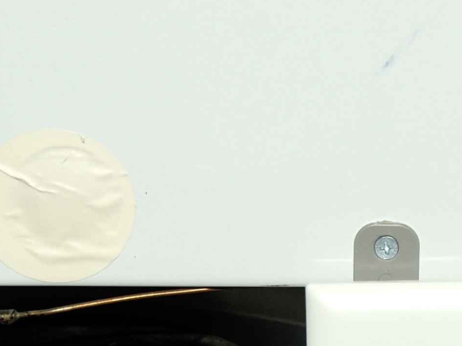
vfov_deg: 5.2
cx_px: 422
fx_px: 3776
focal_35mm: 283
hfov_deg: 7.0
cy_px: 468
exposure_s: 1/60
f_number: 5
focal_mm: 62
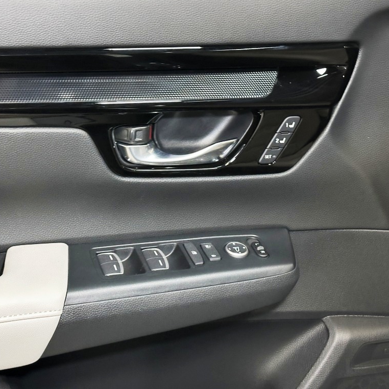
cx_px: 148
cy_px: 193
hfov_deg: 29.9
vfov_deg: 30.0
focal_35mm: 57
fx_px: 725
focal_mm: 6.86
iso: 500
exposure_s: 1/30
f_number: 1.78
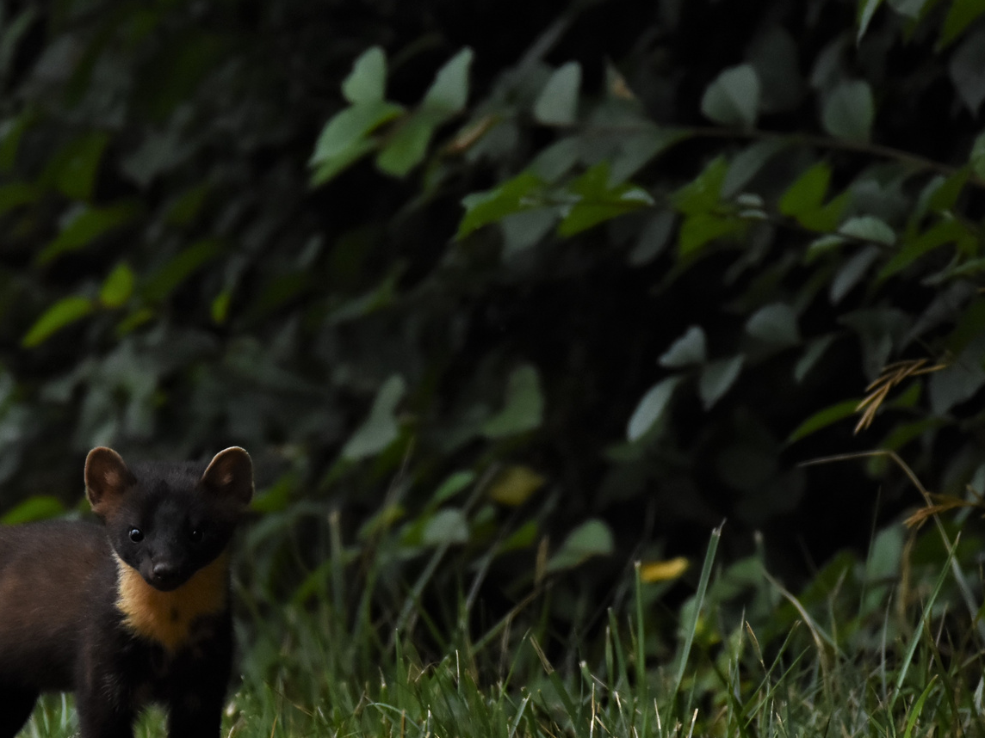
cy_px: 442
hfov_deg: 2.1
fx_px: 26748
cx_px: 291
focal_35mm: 940
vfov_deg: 1.6
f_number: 6
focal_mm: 460
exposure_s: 1/500
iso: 1600
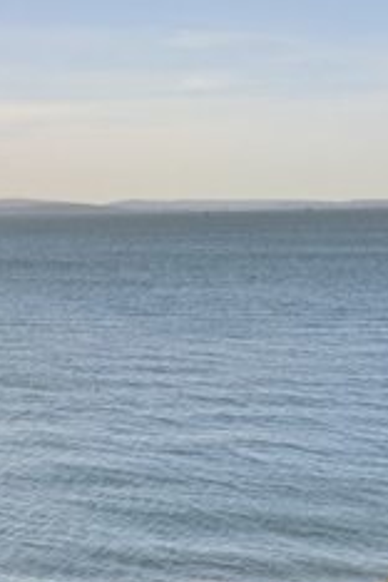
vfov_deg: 20.9
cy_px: 657
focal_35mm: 92
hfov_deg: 14.7
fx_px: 1487
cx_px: 30
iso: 62
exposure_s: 1/5882
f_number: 1.73
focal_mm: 4.38
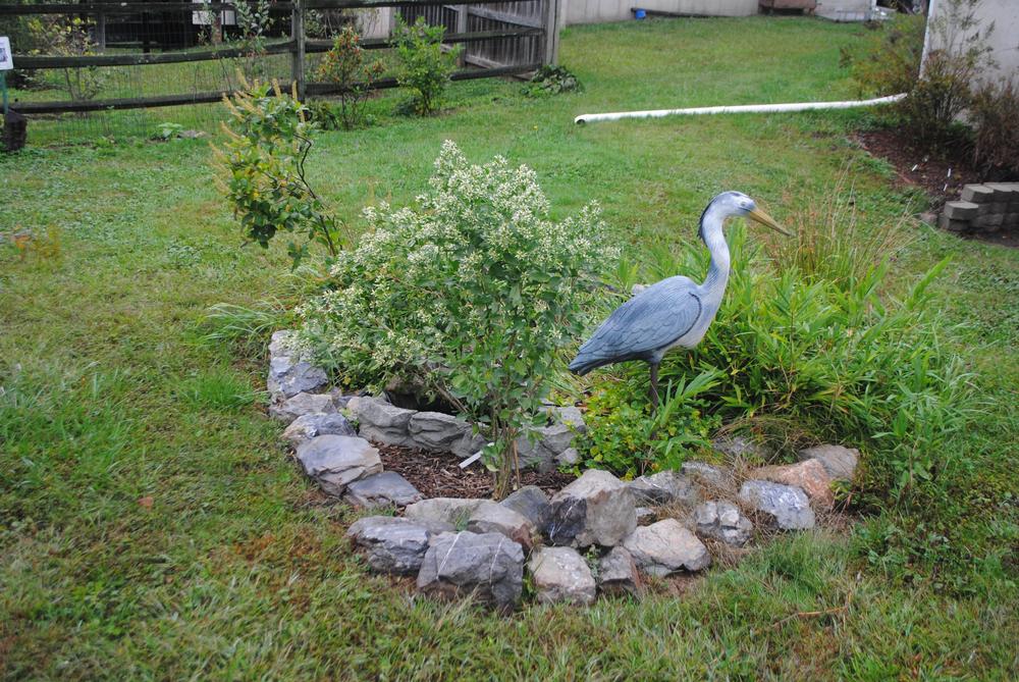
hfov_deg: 53.1
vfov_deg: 37.0
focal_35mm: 36
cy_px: 341
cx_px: 510
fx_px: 1020
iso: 200
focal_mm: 24
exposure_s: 1/80
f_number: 4.5
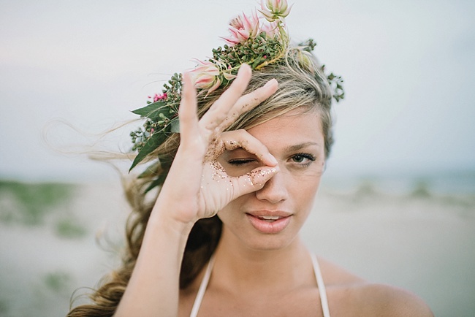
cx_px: 238
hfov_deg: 54.4
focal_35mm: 35
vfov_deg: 37.9
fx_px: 462
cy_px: 158
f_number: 1.4
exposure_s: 1/320
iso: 640
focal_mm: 35
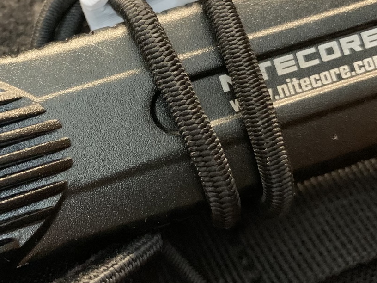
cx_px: 116
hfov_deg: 37.0
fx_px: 555
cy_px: 113
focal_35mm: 51
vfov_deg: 28.5
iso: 800
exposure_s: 1/30
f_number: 1.8
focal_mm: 4.25
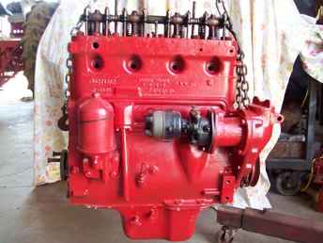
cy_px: 122
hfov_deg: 51.4
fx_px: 336
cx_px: 162
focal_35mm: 36
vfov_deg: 39.7
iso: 201
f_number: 2.7
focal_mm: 6
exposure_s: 1/64
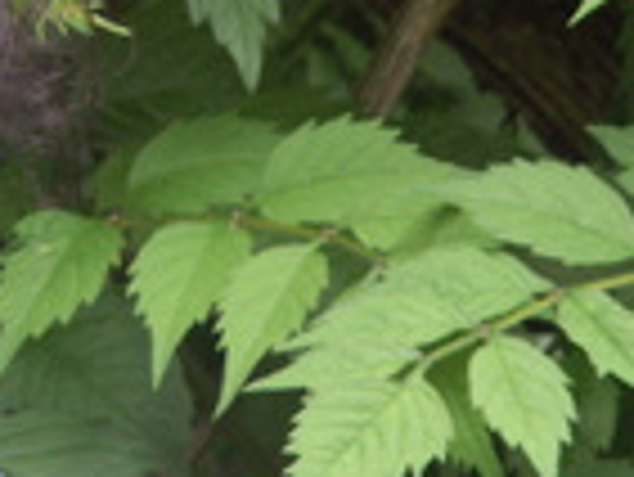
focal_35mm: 717
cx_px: -13
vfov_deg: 2.1
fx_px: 13143
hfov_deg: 2.8
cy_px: -14
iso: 100
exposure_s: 1/50
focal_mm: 34.59
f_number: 4
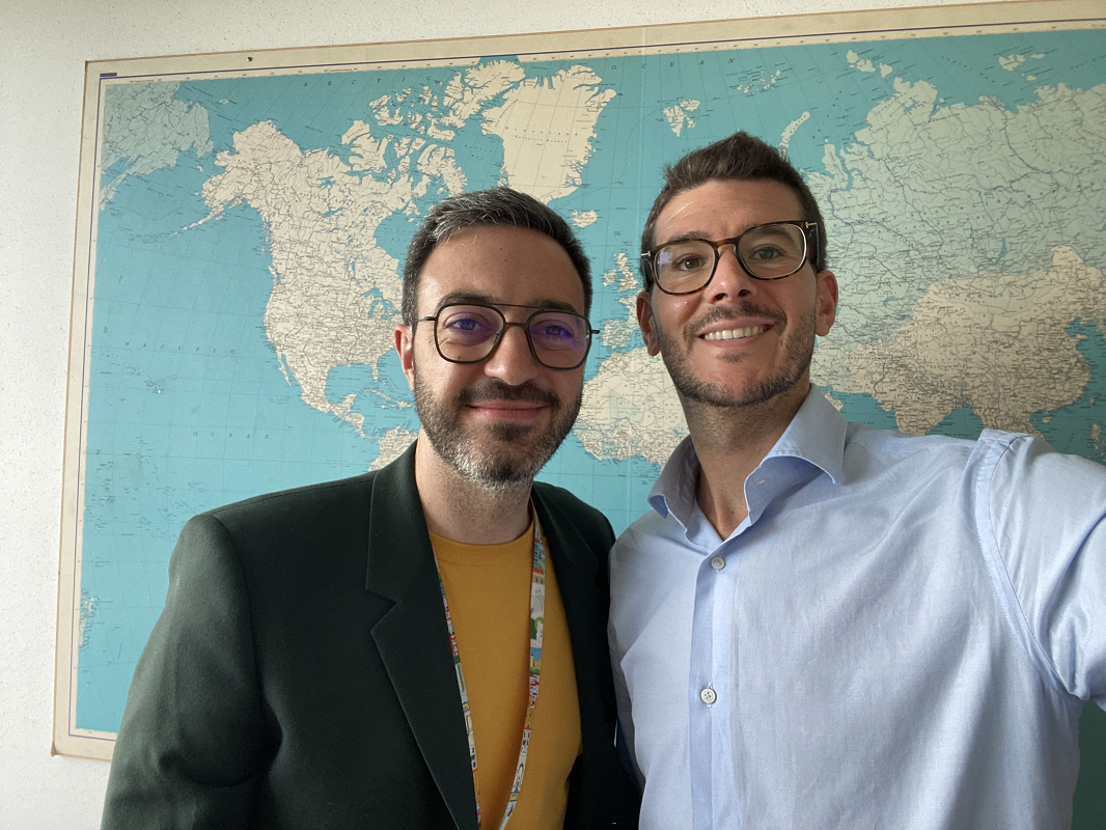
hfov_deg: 73.9
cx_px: 553
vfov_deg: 58.9
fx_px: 735
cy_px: 415
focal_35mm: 23
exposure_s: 1/60
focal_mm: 2.71
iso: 160
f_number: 2.2
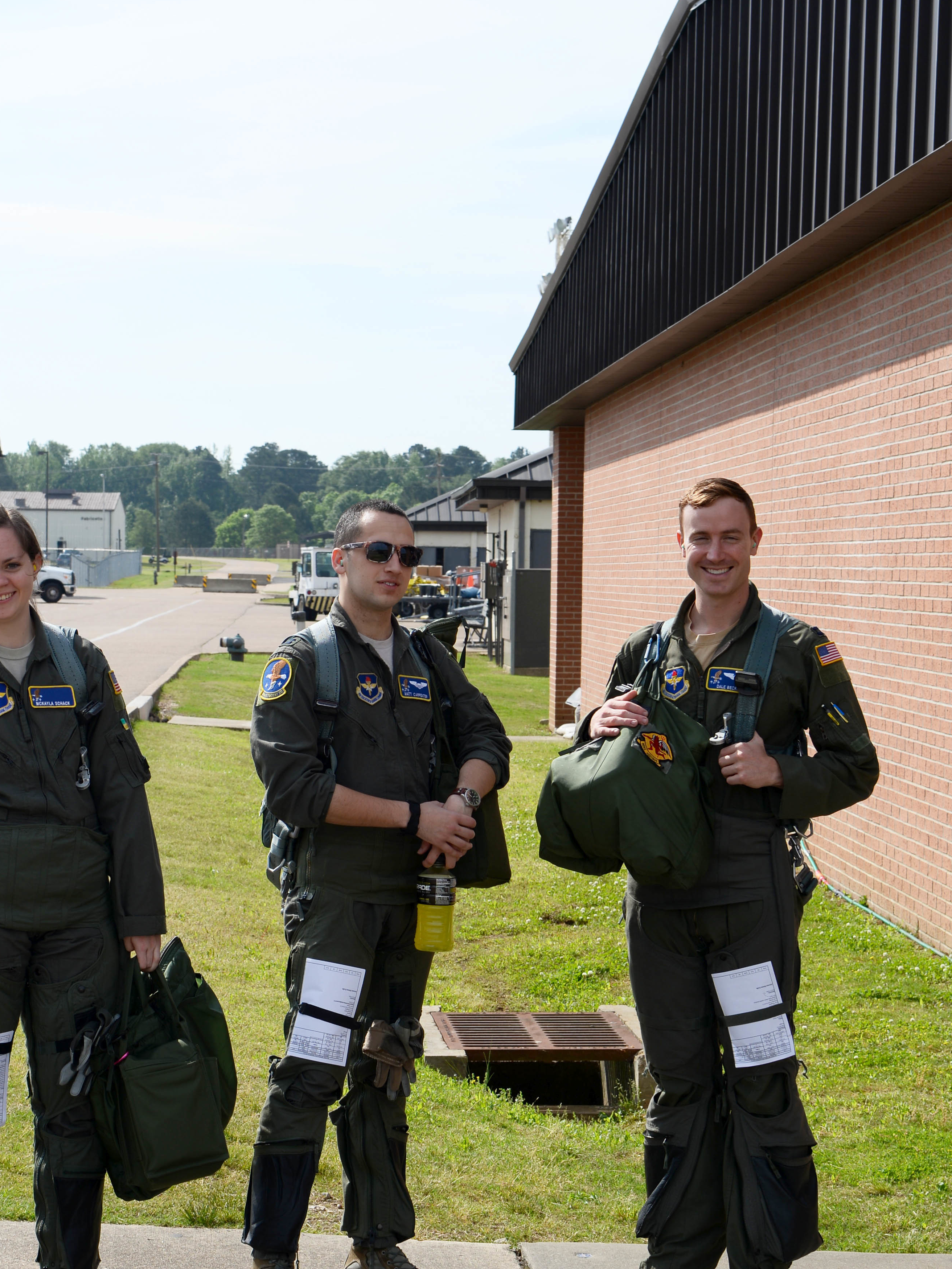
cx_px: 414
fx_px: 3154
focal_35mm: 86
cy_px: 715
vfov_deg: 22.7
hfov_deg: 17.2
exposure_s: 1/320
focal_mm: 52
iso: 80
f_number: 9
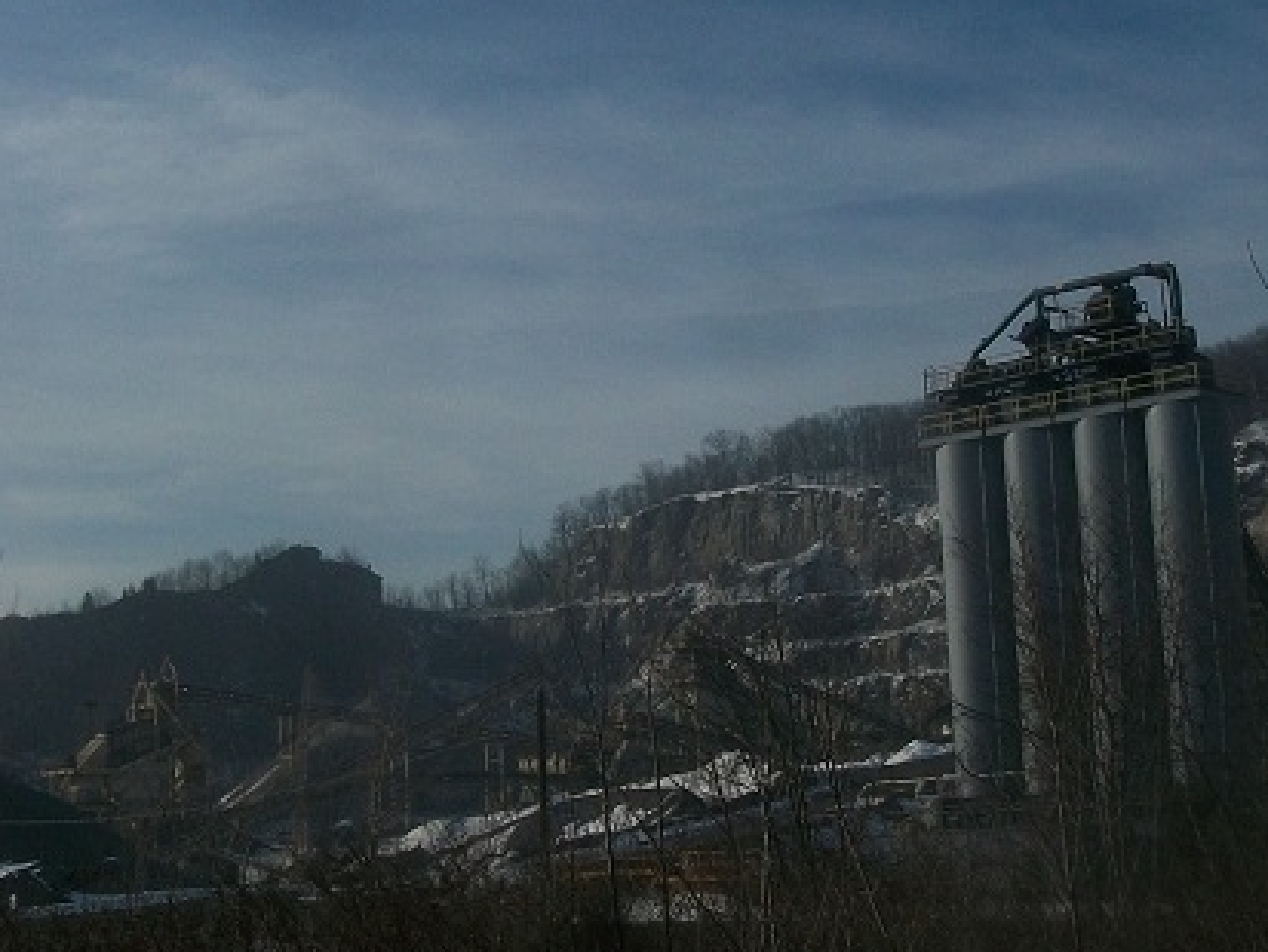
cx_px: 660
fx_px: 2272
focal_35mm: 62
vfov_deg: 23.7
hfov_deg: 31.2
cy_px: 442
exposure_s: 1/1250
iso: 80
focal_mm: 5.7
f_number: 5.5
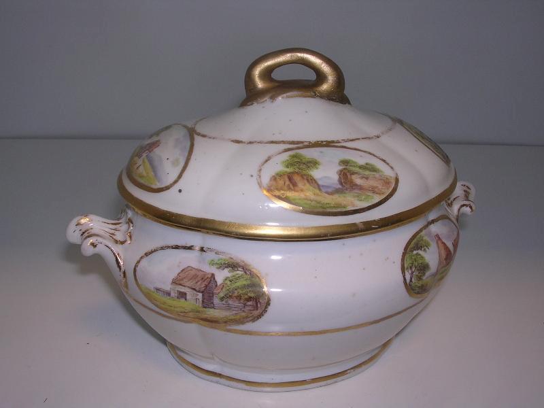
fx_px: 597
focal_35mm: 38
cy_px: 204
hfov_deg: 49.0
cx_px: 272
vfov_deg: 37.7
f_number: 5.6
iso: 100
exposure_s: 1/60.1
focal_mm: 5.8
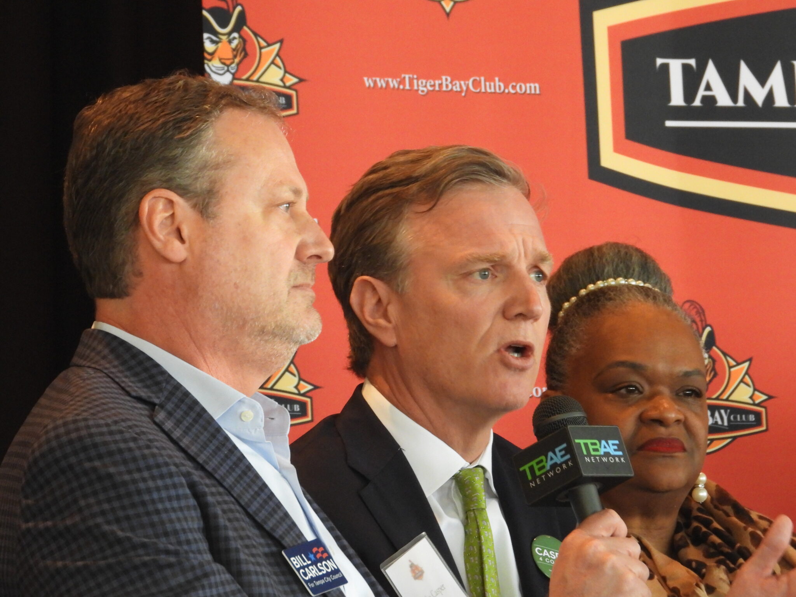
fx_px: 13038
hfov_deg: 3.5
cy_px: 298
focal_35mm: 567
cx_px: 398
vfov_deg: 2.6
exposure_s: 1/30
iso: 800
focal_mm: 102
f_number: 5
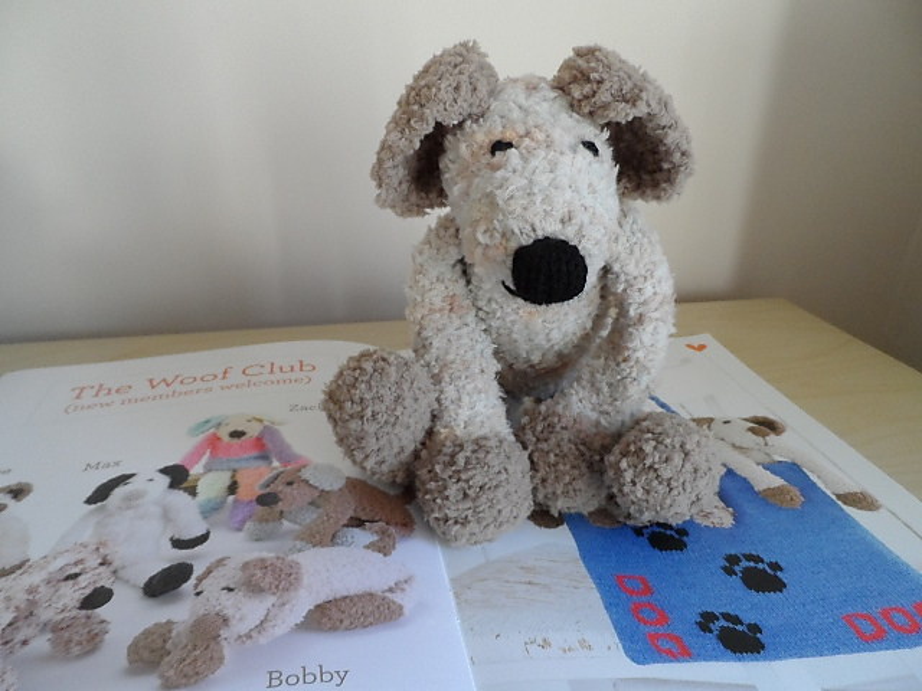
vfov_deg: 56.8
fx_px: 639
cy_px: 346
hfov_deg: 71.6
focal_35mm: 24
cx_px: 461
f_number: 3.2
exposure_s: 1/30
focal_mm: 4
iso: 240
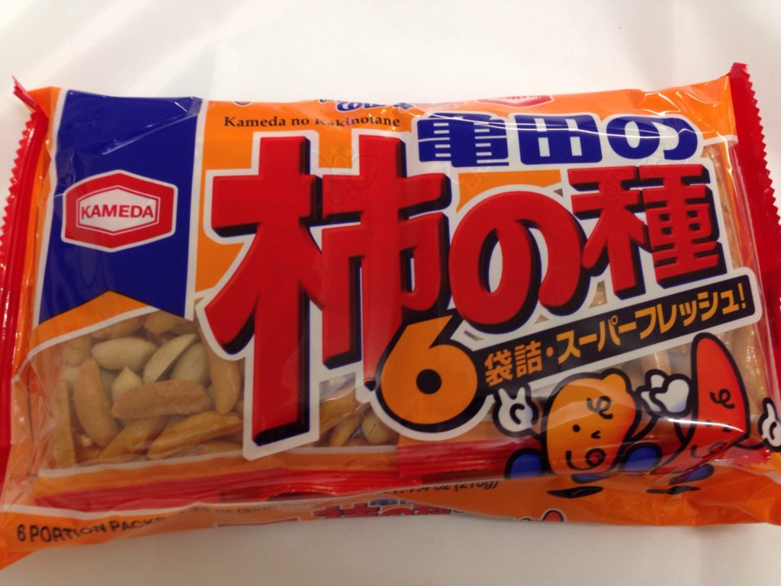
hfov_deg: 55.4
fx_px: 745
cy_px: 293
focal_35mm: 33
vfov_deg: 42.9
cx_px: 390
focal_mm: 4.12
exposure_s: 1/20
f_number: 2.4
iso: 80
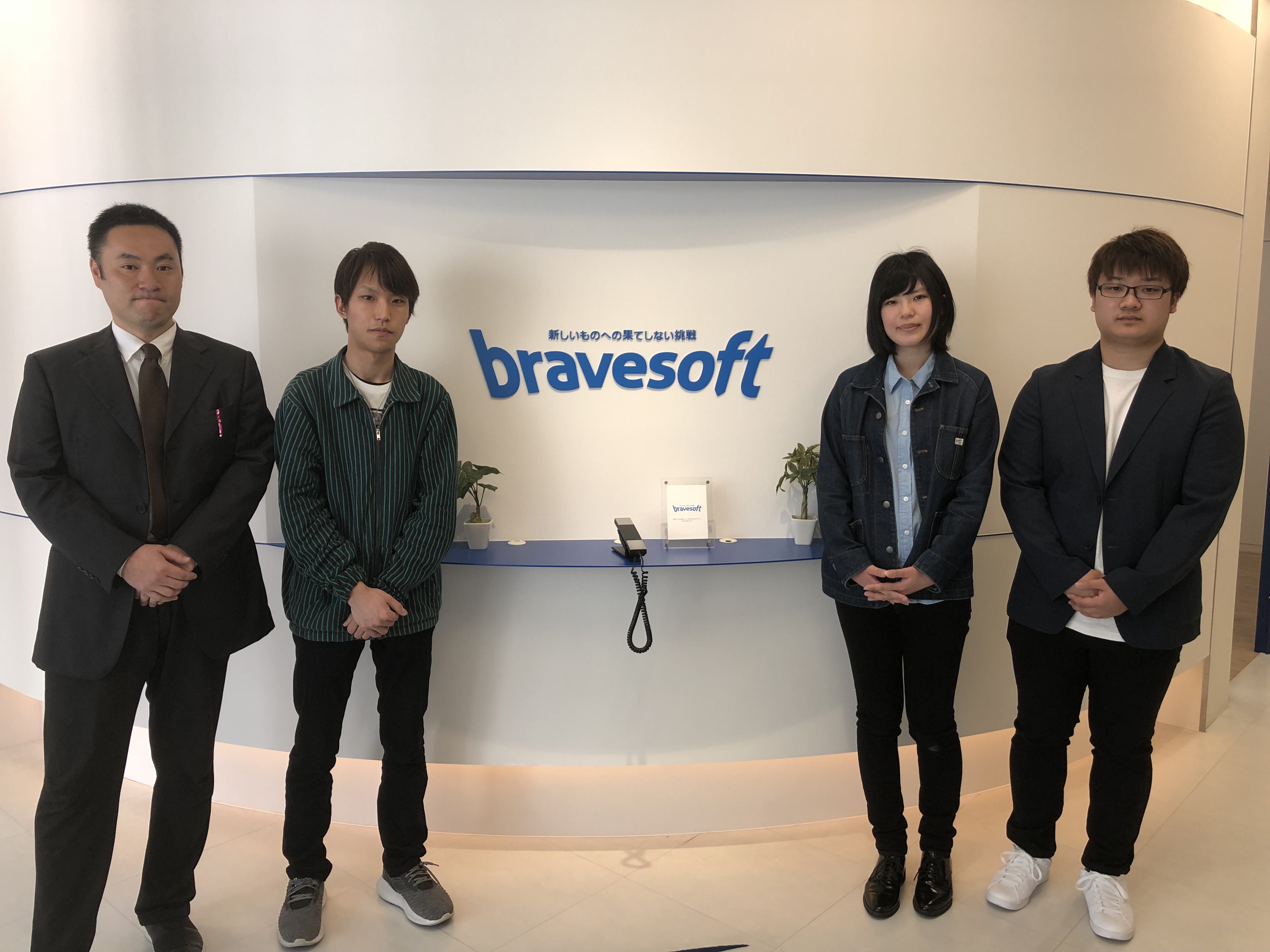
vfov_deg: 49.7
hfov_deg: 63.4
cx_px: 635
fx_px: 1027
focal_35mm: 28
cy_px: 476
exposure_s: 1/100
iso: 32
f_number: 1.8
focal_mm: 4
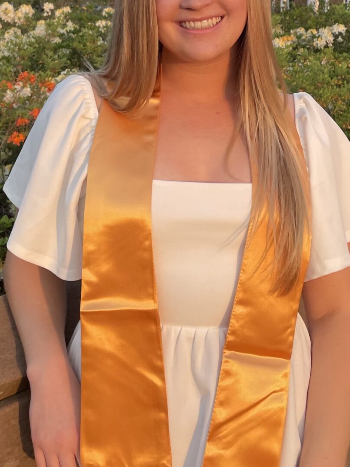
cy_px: 0
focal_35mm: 62
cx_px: 153
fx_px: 836
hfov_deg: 23.6
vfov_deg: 29.2
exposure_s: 1/518
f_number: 1.6
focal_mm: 4.2
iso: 32
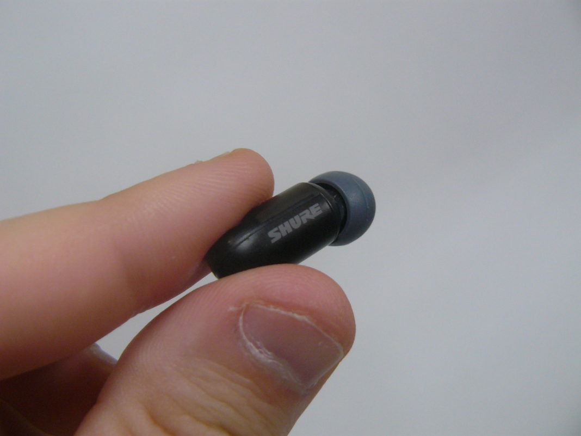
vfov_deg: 39.7
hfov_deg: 51.4
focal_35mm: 36
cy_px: 218
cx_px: 290
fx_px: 604
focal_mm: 6
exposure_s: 1/30
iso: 200
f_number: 2.8
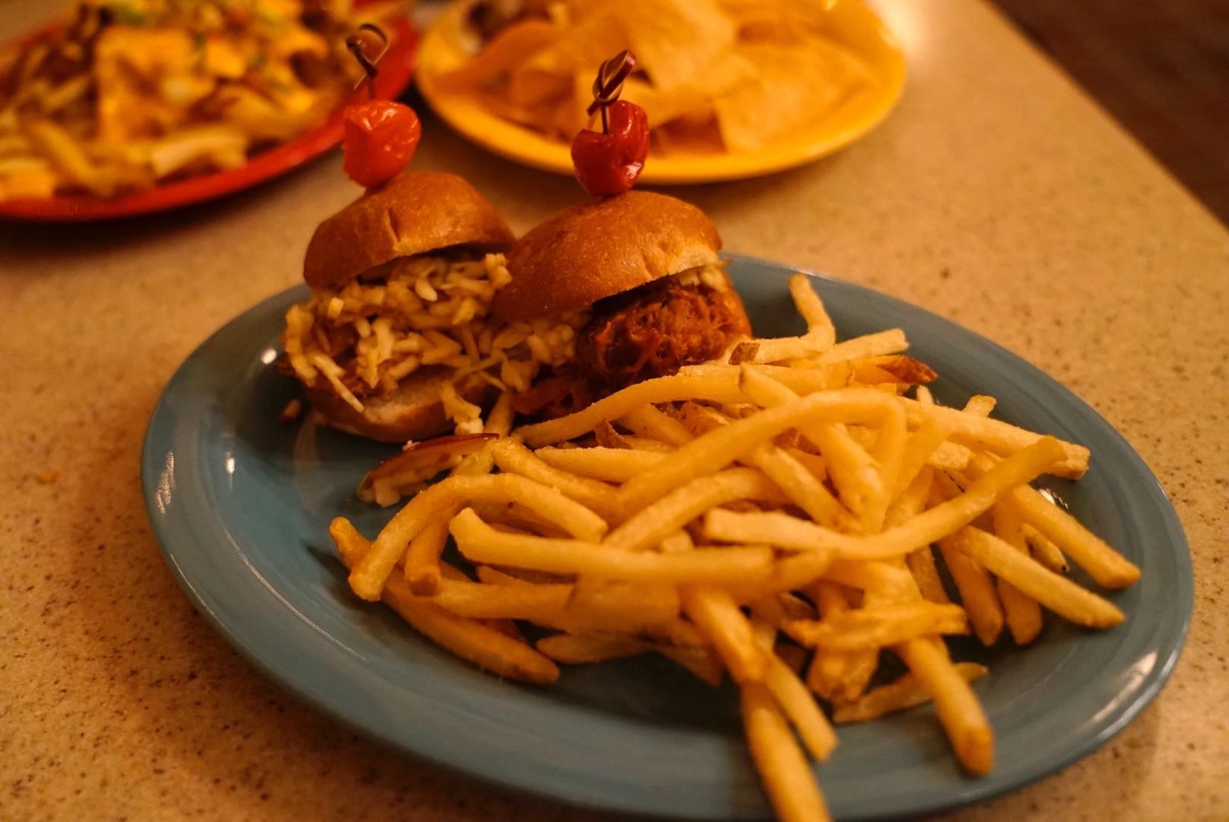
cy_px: 411
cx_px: 614
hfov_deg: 51.9
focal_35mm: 37
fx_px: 1264
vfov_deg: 36.0
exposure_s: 1/60
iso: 6400
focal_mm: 37
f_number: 4
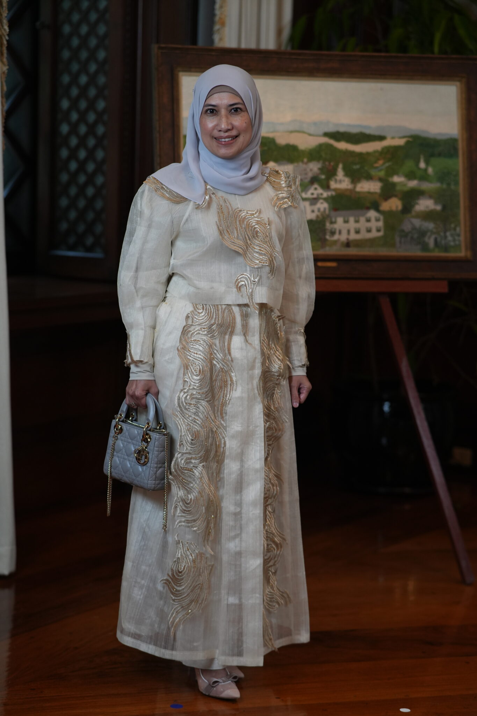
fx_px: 1690
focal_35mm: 85
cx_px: 238
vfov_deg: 23.9
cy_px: 358
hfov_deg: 16.1
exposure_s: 1/320
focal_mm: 85
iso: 1250
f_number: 2.2
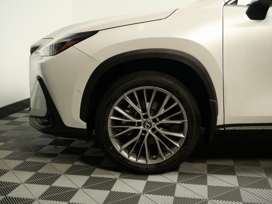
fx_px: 346
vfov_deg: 32.9
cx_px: 136
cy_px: 102
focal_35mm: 44
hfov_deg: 42.9
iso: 250
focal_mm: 22
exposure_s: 1/200
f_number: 5.6
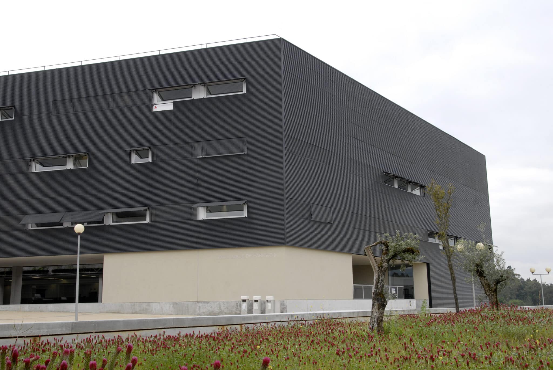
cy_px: 185
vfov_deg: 37.0
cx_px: 276
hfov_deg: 53.1
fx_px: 554
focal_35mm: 36
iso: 200
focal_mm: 24
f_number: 9
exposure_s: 1/100
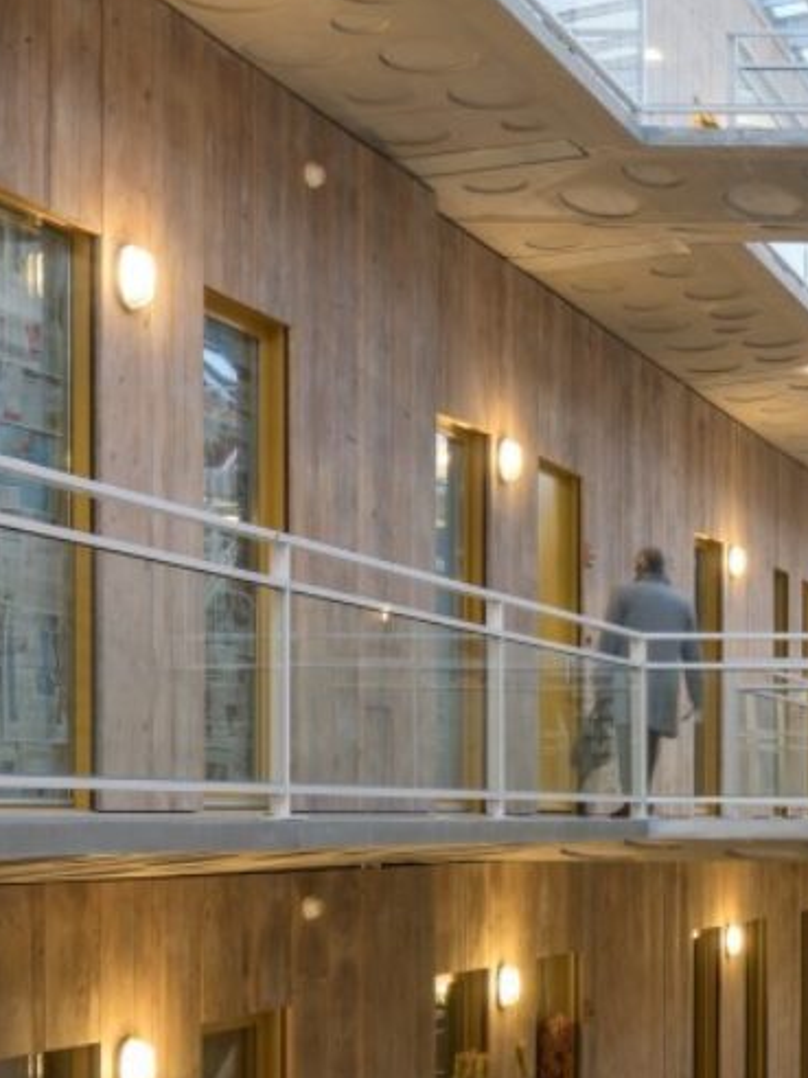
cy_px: 550
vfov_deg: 28.6
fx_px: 2116
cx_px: 1360
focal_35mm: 68
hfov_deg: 18.1
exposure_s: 1
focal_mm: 17
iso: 200
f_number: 8
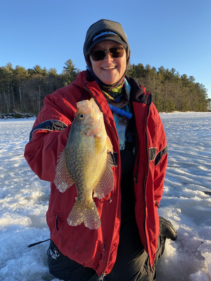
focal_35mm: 26
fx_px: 211
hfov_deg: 53.1
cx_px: 106
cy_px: 140
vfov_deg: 67.3
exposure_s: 1/481
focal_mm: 4.25
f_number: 1.8
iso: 32
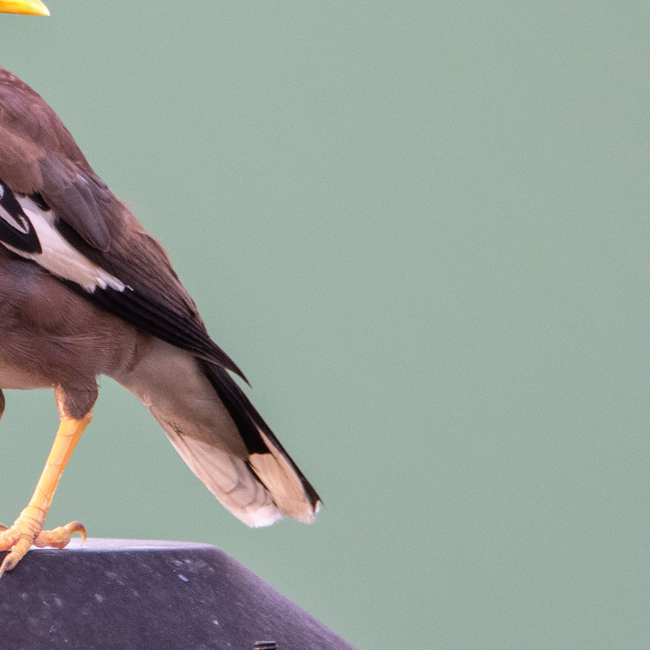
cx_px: -34
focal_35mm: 2395
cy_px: 307
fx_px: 50880
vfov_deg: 0.7
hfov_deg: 0.7
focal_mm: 600
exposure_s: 1/400
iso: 1400
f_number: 6.3
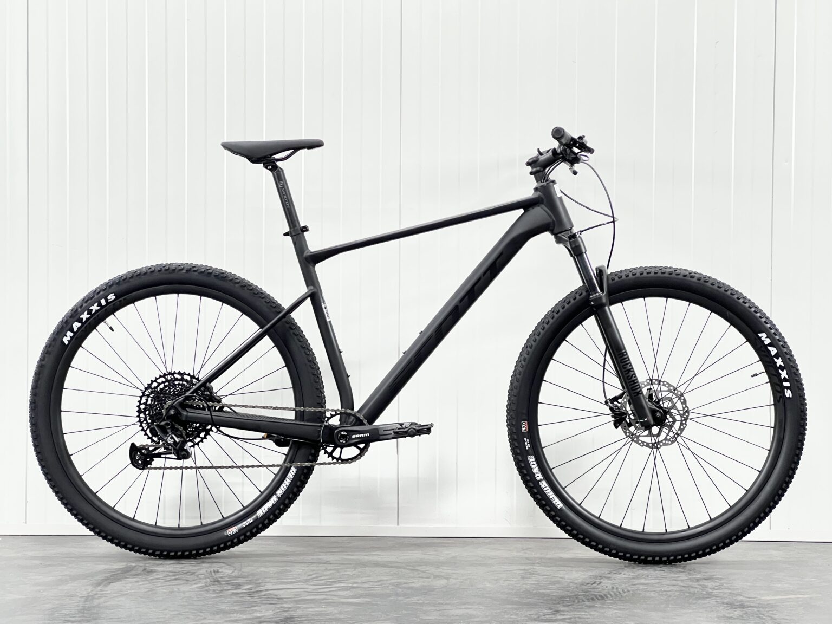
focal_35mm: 77
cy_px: 312
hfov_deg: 25.3
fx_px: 1851
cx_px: 416
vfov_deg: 19.1
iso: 640
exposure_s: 1/34
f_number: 2.8
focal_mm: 9
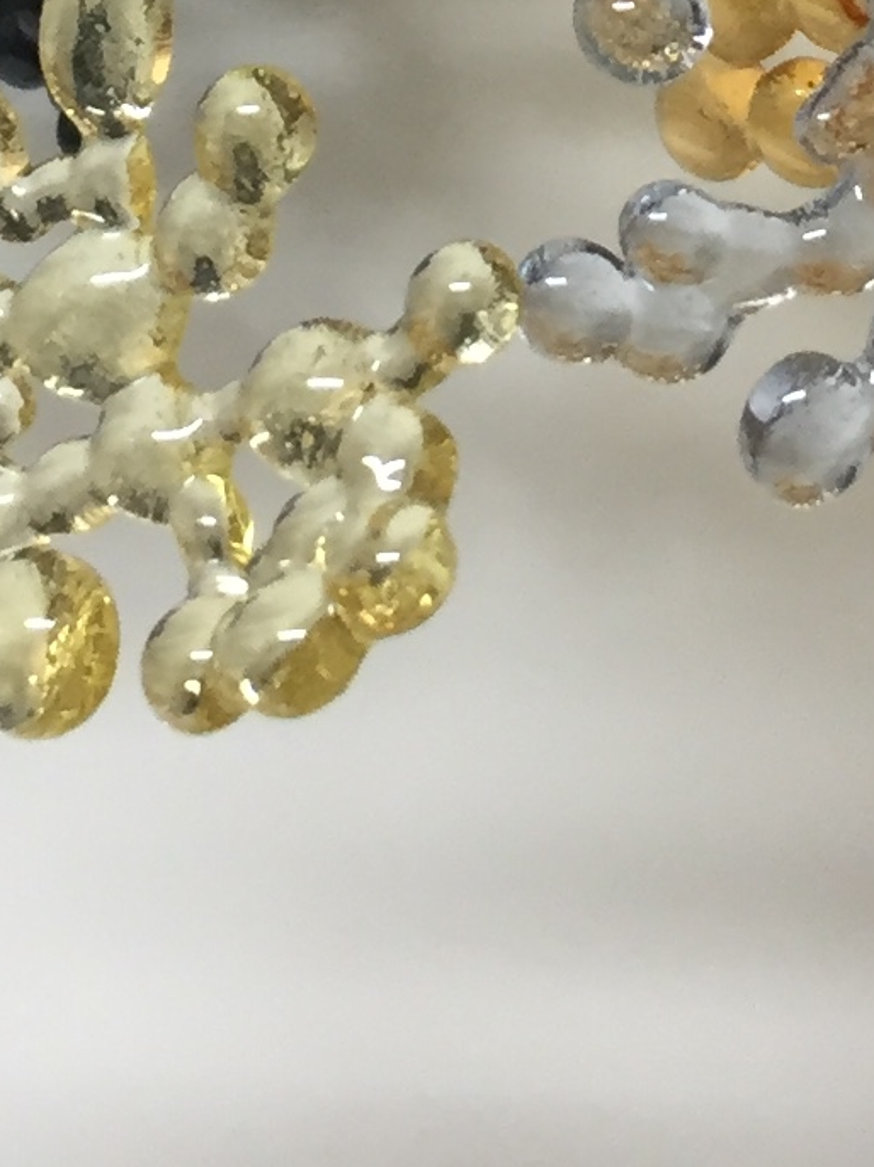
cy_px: -854
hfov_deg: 10.7
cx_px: 253
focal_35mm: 138
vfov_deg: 13.1
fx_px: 4649
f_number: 2.2
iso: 100
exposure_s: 1/33
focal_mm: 4.15
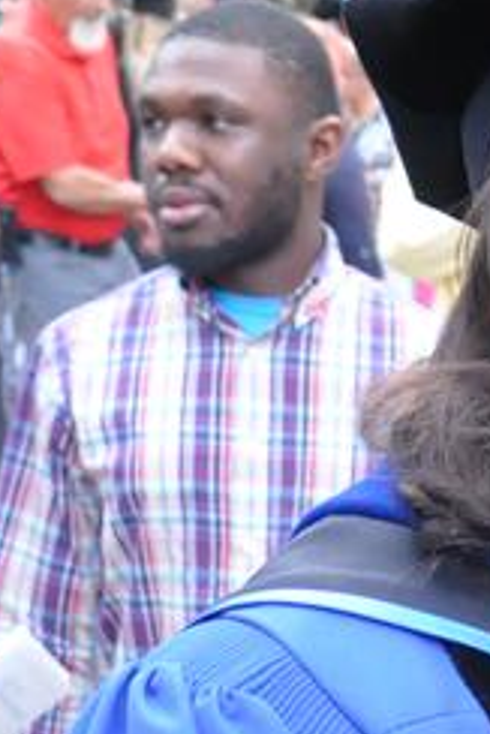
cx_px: 1057
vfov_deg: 11.1
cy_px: 1167
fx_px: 3608
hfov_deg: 7.4
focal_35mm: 177
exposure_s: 1/25
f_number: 5
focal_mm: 24
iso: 2000
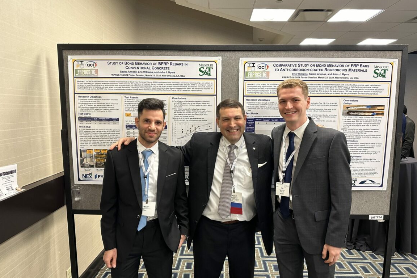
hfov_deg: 69.4
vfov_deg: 49.5
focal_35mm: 26
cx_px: 216
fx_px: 301
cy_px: 149
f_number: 1.78
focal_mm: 6.86
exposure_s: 1/60
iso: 250
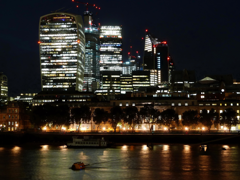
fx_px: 381
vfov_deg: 26.6
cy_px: 87
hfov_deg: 34.9
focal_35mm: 55
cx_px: 110
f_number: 3.6
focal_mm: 9
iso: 100
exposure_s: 6
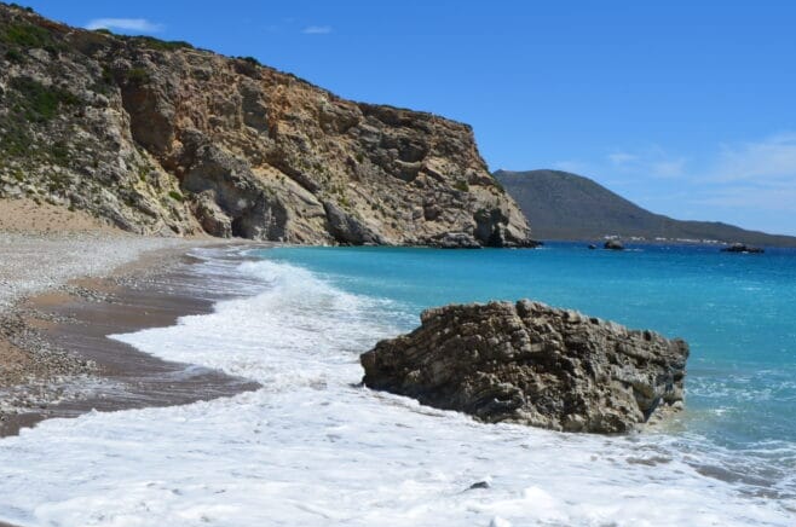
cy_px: 271
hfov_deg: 45.9
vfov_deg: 31.8
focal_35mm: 42
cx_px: 281
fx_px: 927
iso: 100
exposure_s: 1/180
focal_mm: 18
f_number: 11
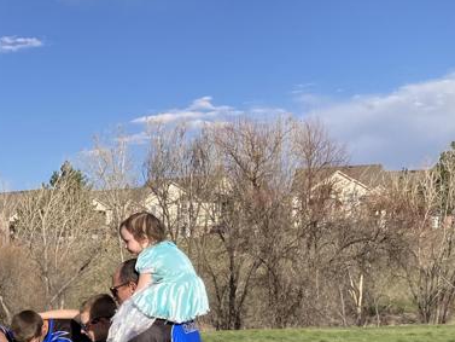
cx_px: -113
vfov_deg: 18.0
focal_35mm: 76
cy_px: 460
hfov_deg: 23.2
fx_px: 999
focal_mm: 3.99
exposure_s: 1/1621
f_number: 1.8
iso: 20
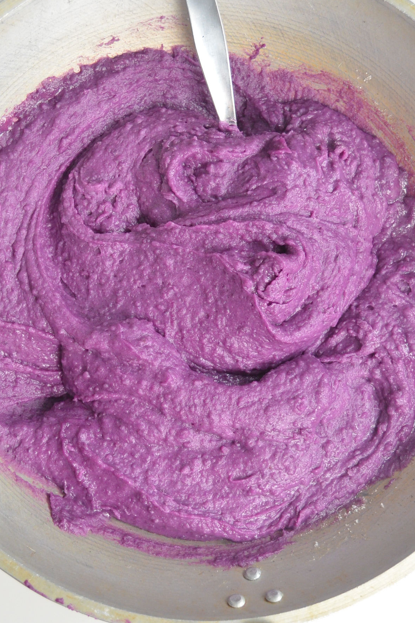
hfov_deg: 23.4
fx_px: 1003
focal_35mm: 58
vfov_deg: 34.5
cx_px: 185
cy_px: 286
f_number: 4.5
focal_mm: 28
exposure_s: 1/15
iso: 1600
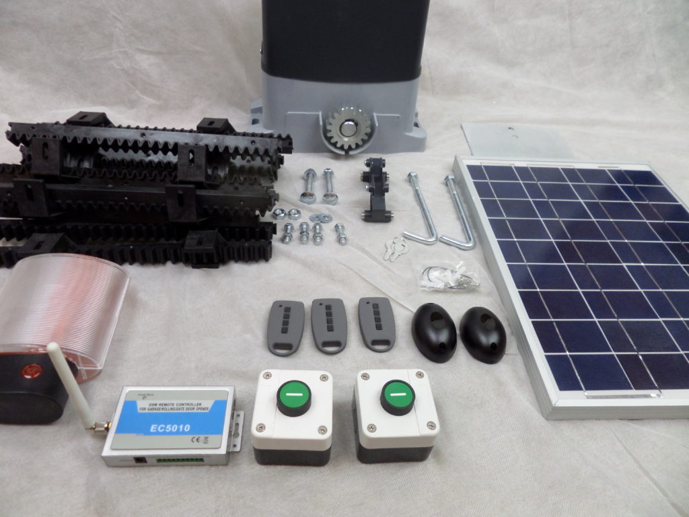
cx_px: 344
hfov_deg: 71.6
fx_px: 478
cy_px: 258
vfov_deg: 56.8
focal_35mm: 24
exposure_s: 1/30
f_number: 3.1
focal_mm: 4.3
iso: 160
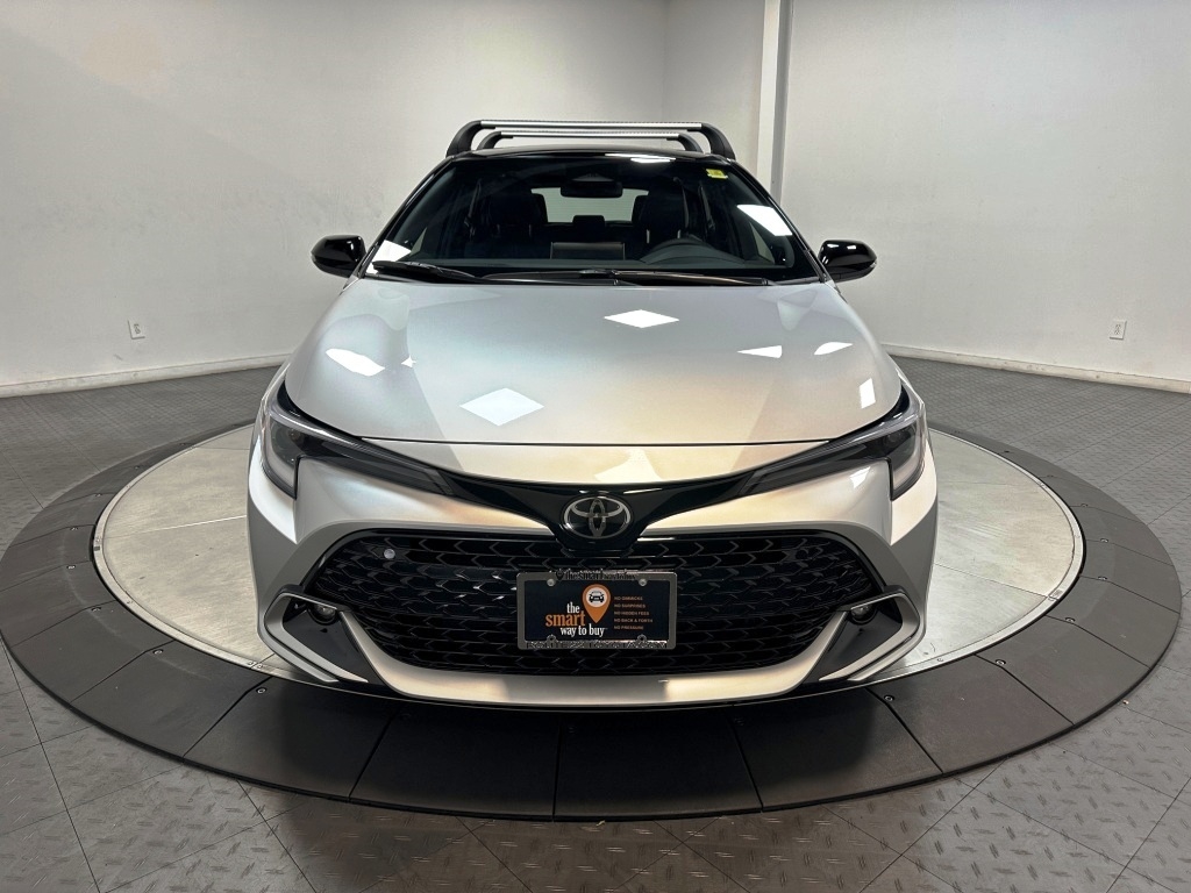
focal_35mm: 24
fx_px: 826
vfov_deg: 56.8
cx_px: 596
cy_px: 446
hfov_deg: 71.6
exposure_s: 1/60
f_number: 1.78
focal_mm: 6.86
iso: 160
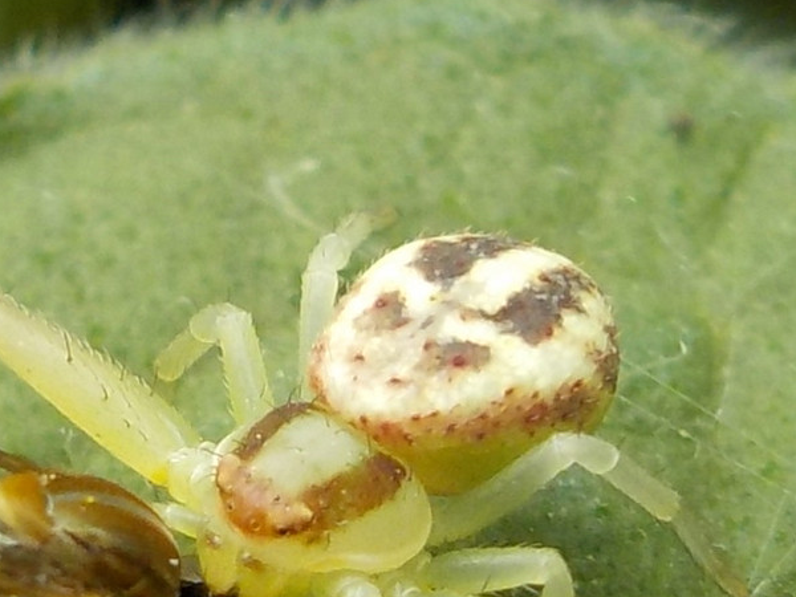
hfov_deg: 26.9
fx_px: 1656
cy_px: 508
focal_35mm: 72
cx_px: 279
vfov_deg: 20.1
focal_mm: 4.1
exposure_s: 1/250
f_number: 3.3
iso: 125
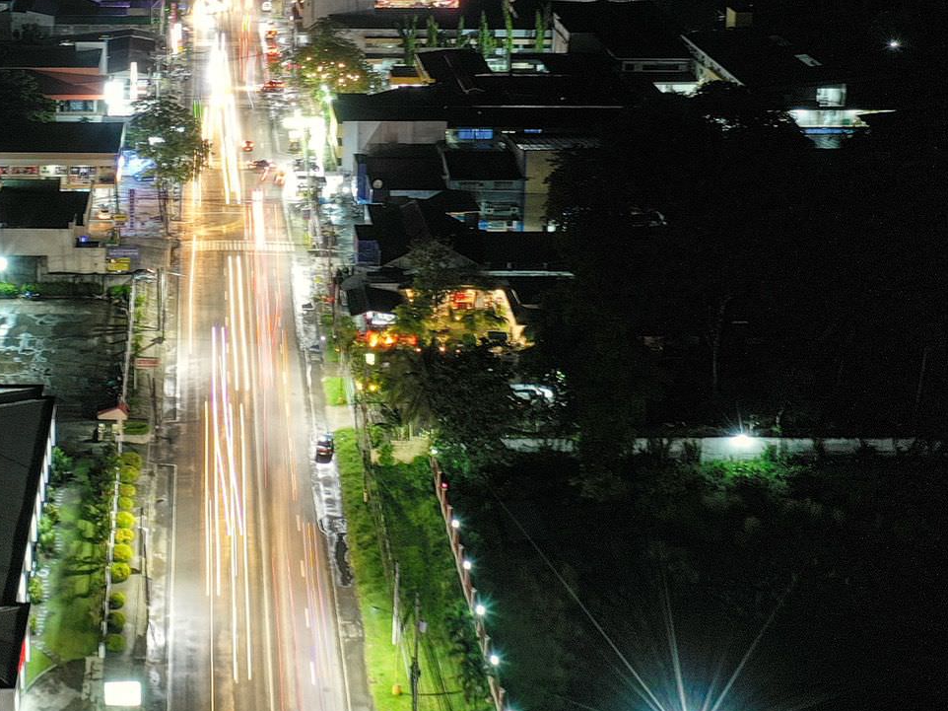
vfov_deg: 20.6
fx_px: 1917
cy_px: 64
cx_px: 242
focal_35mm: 70
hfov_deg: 27.4
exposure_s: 5
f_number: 4
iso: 100
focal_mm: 10.26
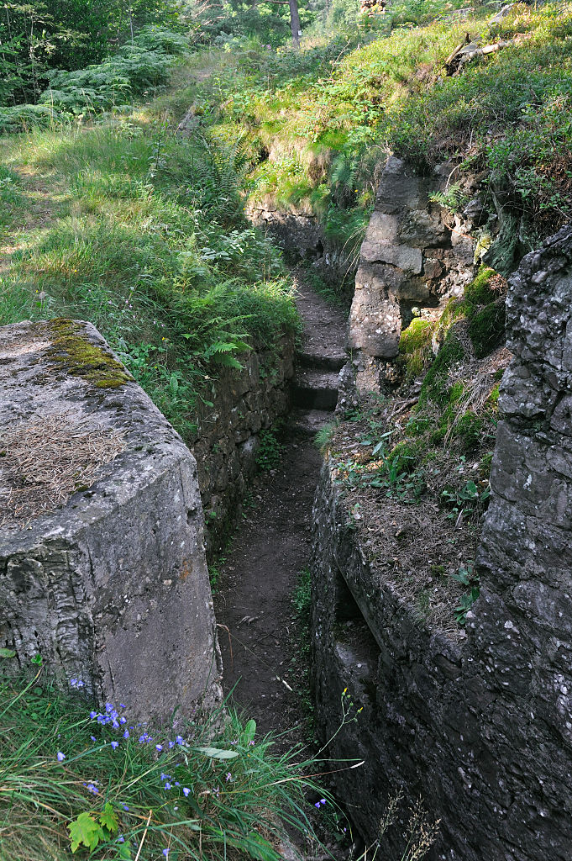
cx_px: 286
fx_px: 836
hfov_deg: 37.8
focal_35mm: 35
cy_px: 430
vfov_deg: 54.5
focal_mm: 35
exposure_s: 1/30
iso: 400
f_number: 14
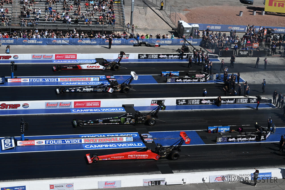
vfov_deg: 17.0
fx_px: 633
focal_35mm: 80
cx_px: 142
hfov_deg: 25.4
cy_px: 95
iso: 400
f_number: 7.1
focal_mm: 80
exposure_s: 1/2500
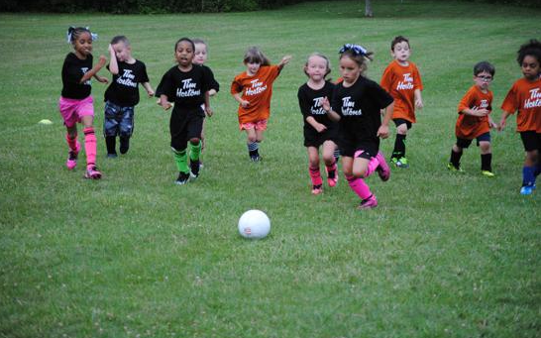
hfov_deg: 13.9
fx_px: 2226
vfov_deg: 8.7
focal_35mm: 151
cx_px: 270
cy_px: 178
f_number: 4.5
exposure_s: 1/500
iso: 500
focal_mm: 98
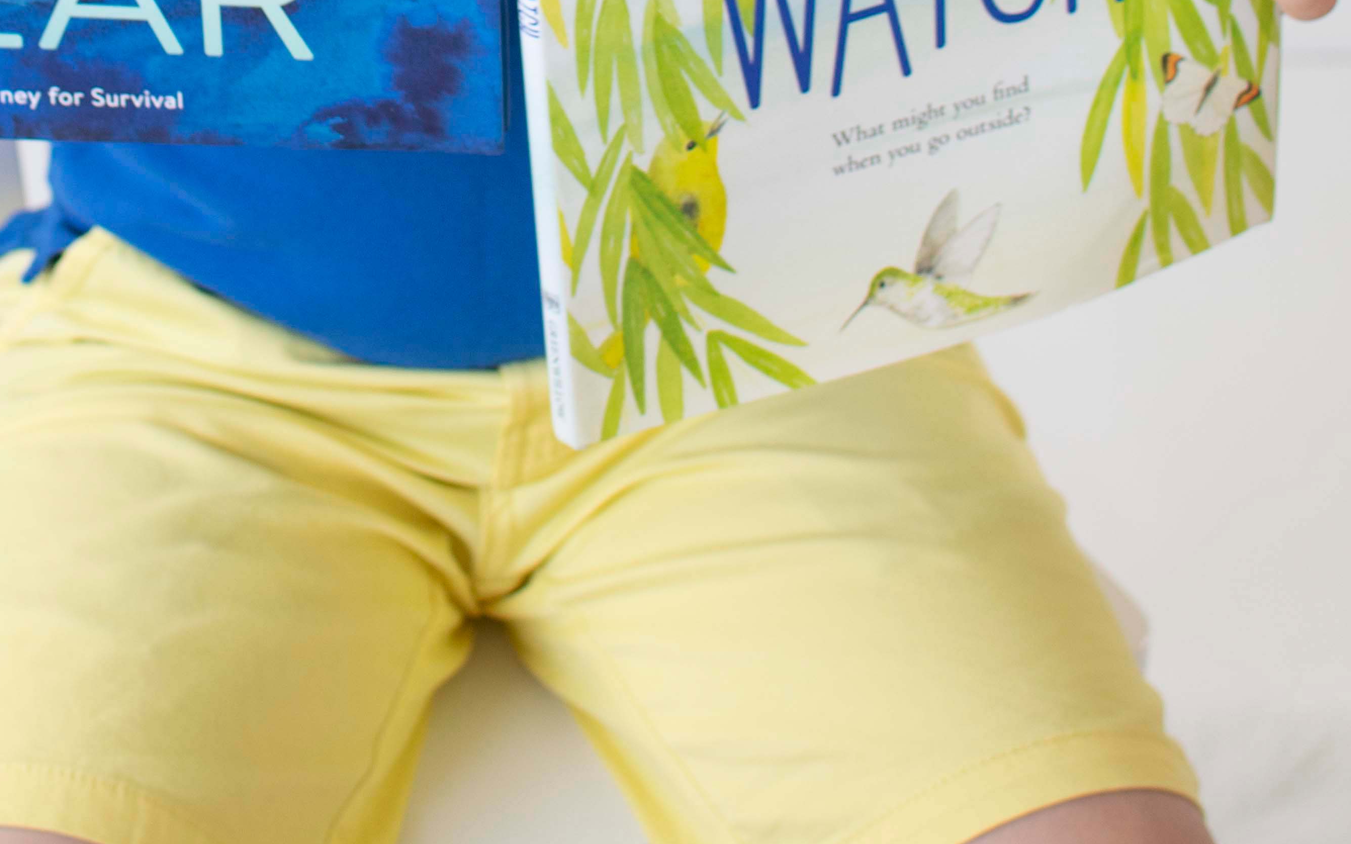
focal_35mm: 120
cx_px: 388
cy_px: -420
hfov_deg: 17.3
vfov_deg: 10.5
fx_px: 4424
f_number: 3.5
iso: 200
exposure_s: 1/50
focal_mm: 35
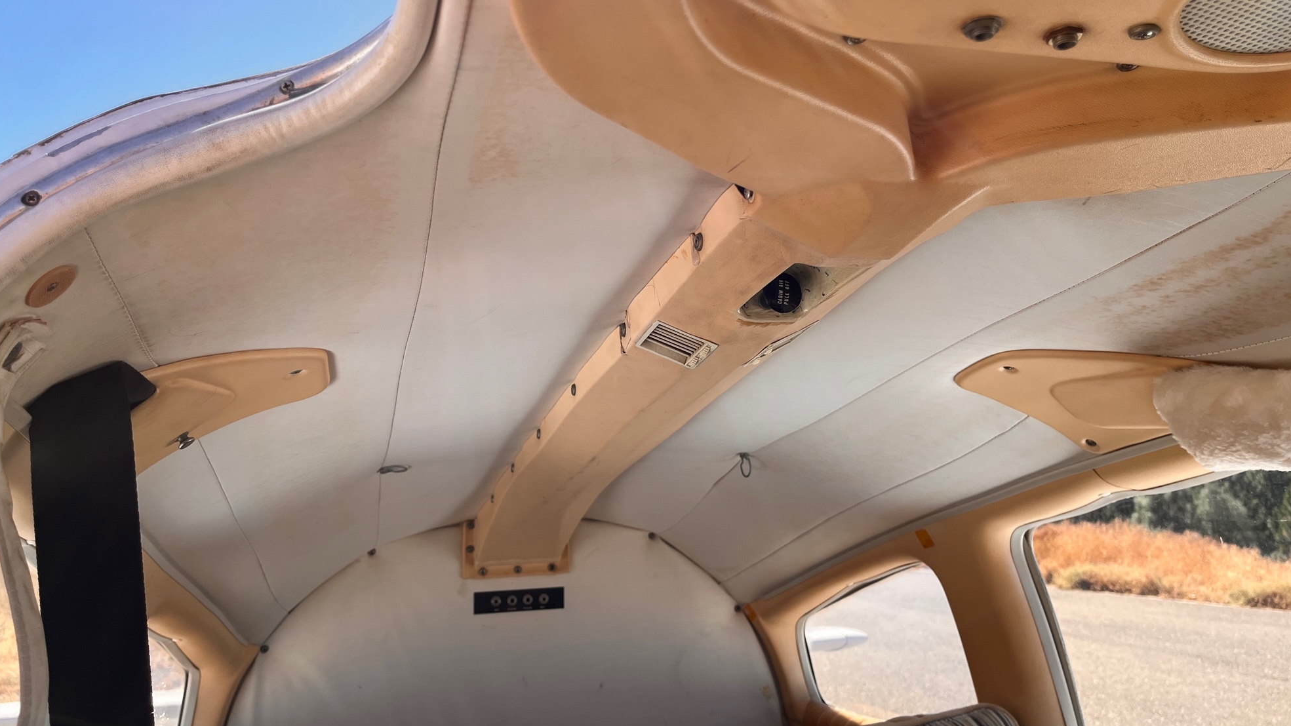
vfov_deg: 40.1
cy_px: 328
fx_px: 993
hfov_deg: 66.1
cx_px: 653
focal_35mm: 29
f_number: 1.6
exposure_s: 1/2024
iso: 50
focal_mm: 5.1
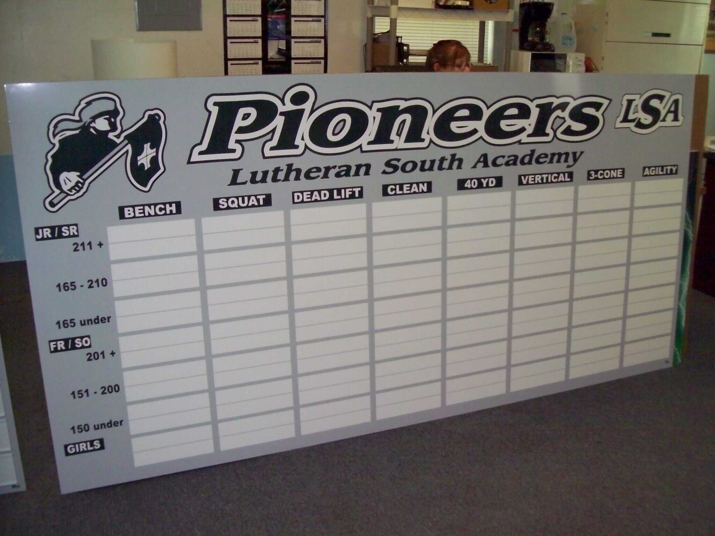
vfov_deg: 39.6
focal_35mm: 36
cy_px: 268
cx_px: 358
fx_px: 743
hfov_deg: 51.4
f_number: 2.7
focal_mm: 6
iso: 160
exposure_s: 1/64
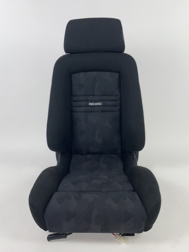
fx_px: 189
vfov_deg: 67.3
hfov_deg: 53.1
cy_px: 126
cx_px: 94
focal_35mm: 26
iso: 64
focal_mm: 4.25
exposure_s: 1/100
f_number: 1.8
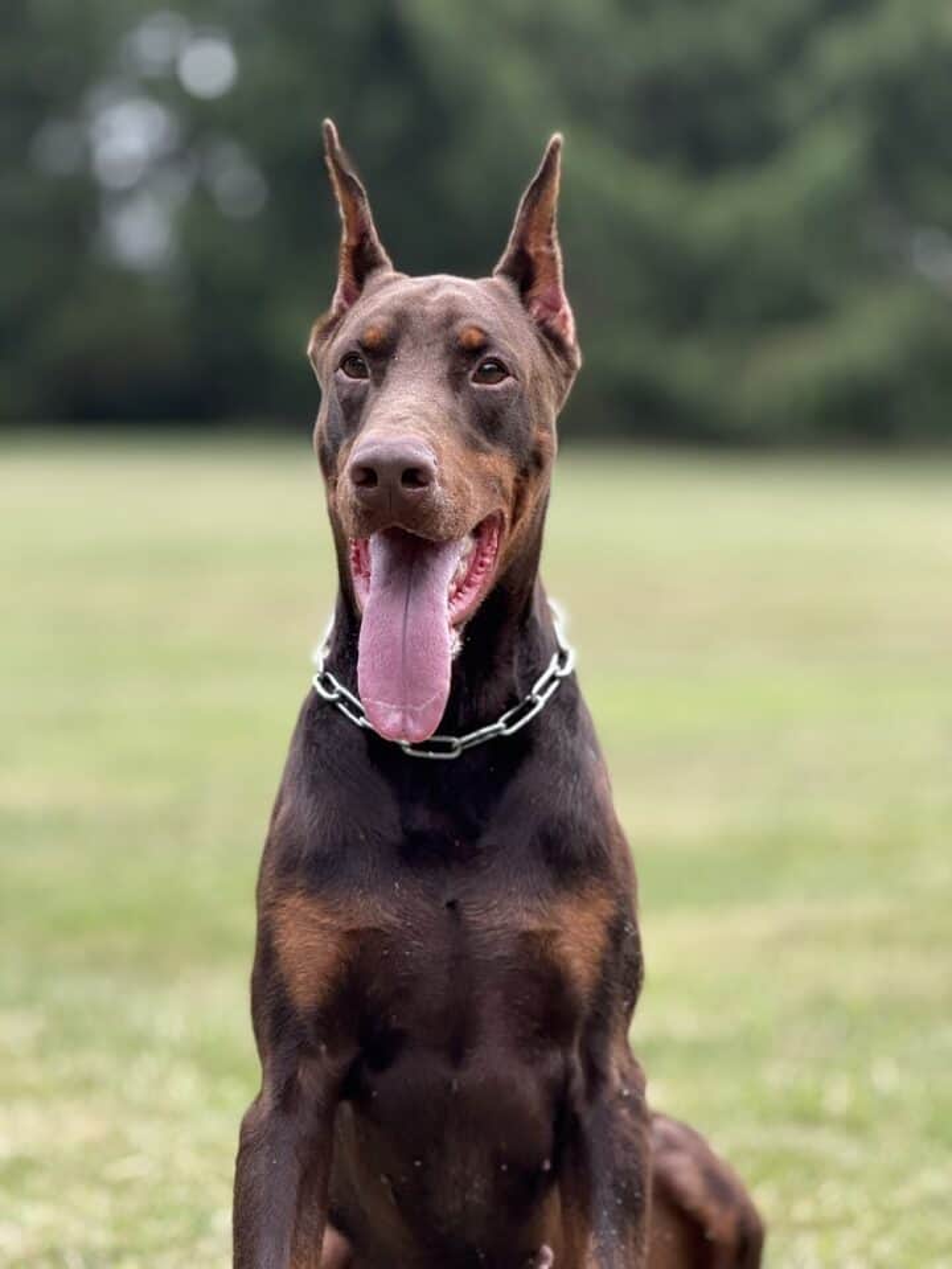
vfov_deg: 16.4
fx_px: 4400
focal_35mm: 120
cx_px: 476
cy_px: 634
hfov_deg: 12.3
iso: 64
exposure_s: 1/175
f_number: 2.8
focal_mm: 15.66
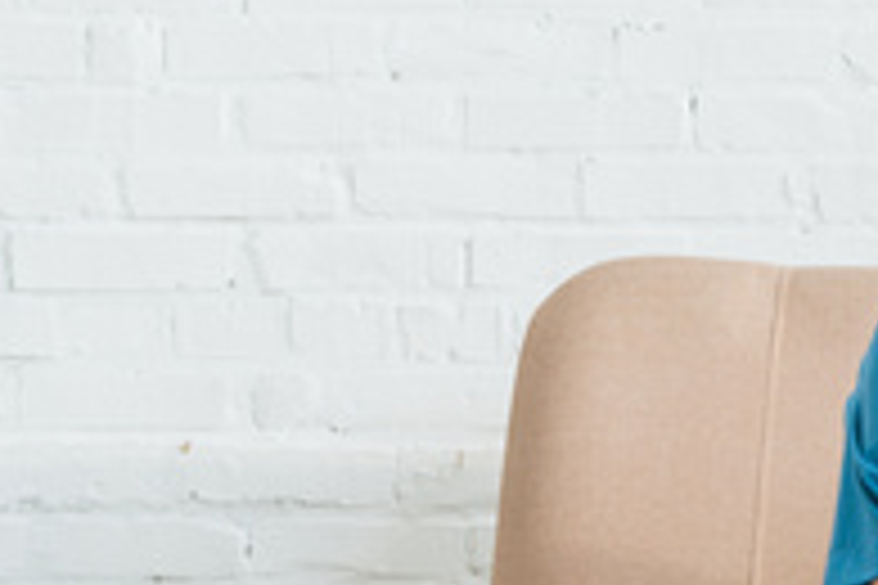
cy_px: 621
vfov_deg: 9.0
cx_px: 1526
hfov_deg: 12.5
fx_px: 3682
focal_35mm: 151
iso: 160
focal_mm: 35
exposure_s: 1/200
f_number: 3.5
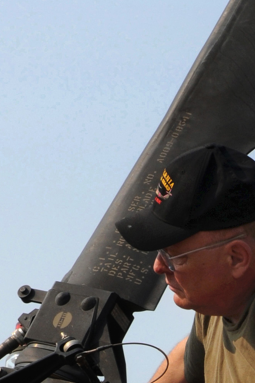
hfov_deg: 3.0
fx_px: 4792
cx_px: 274
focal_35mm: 450
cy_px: 623
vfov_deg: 4.5
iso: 200
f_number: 16
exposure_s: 1/160
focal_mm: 70
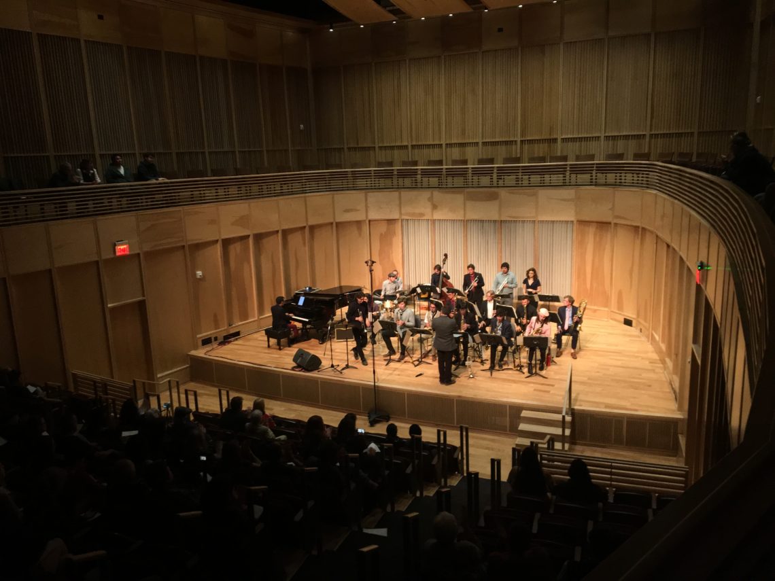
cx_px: 388
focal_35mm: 29
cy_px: 290
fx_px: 649
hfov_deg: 61.7
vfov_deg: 48.2
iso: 125
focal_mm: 4.15
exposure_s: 1/30
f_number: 2.2
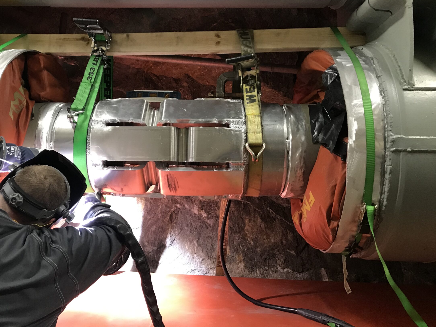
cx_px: 180
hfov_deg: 55.0
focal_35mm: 33
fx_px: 416
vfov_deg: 42.9
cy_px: 145
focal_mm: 3.99
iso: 50
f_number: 1.8
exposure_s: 1/15
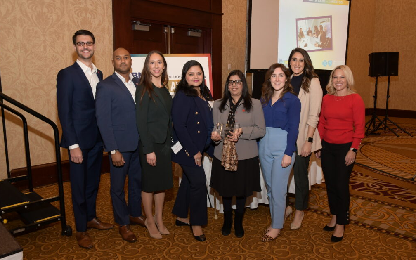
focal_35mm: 30
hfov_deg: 63.7
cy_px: 123
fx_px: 335
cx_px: 206
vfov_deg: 42.4
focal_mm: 19
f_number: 5.6
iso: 640
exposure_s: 1/100
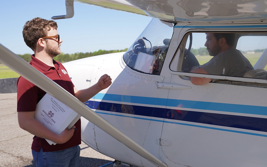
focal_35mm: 47
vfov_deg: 27.4
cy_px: 84
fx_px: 342
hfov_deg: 42.6
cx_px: 133
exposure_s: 1/500
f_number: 4.5
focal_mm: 46
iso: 100
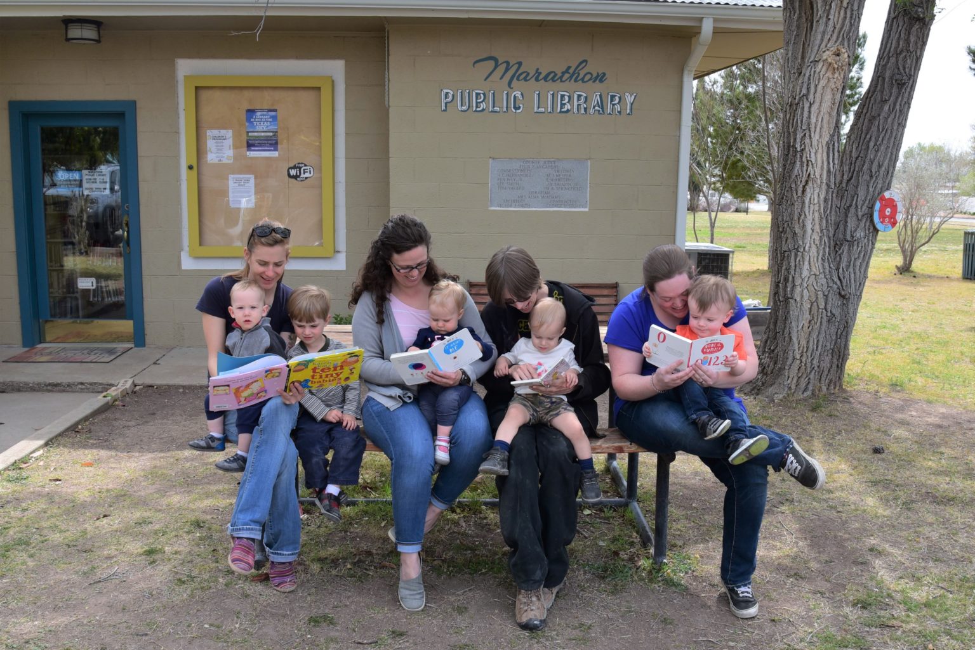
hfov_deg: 73.7
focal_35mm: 24
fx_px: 650
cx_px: 488
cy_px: 325
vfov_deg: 53.2
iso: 400
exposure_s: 1/320
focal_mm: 24
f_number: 10
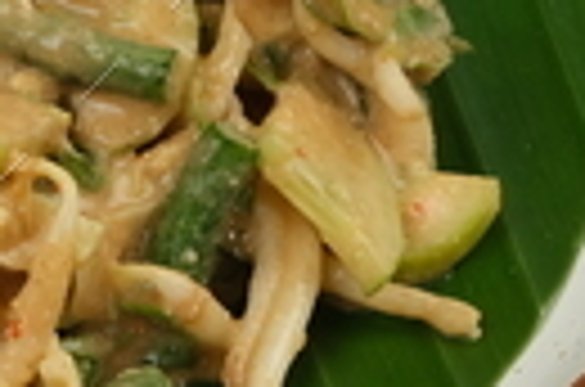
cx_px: -238
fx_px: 11072
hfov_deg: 3.0
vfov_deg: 2.0
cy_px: -70
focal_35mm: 683
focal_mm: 99.8
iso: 160
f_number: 11
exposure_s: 1/125
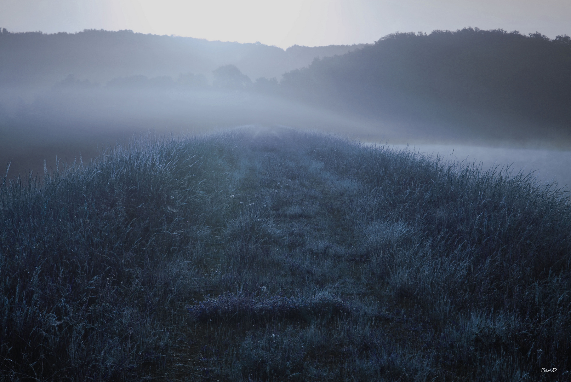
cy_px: 191
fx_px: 1143
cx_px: 286
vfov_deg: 19.0
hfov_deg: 28.0
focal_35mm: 72
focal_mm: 48
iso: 160
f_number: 5.6
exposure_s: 1/1000
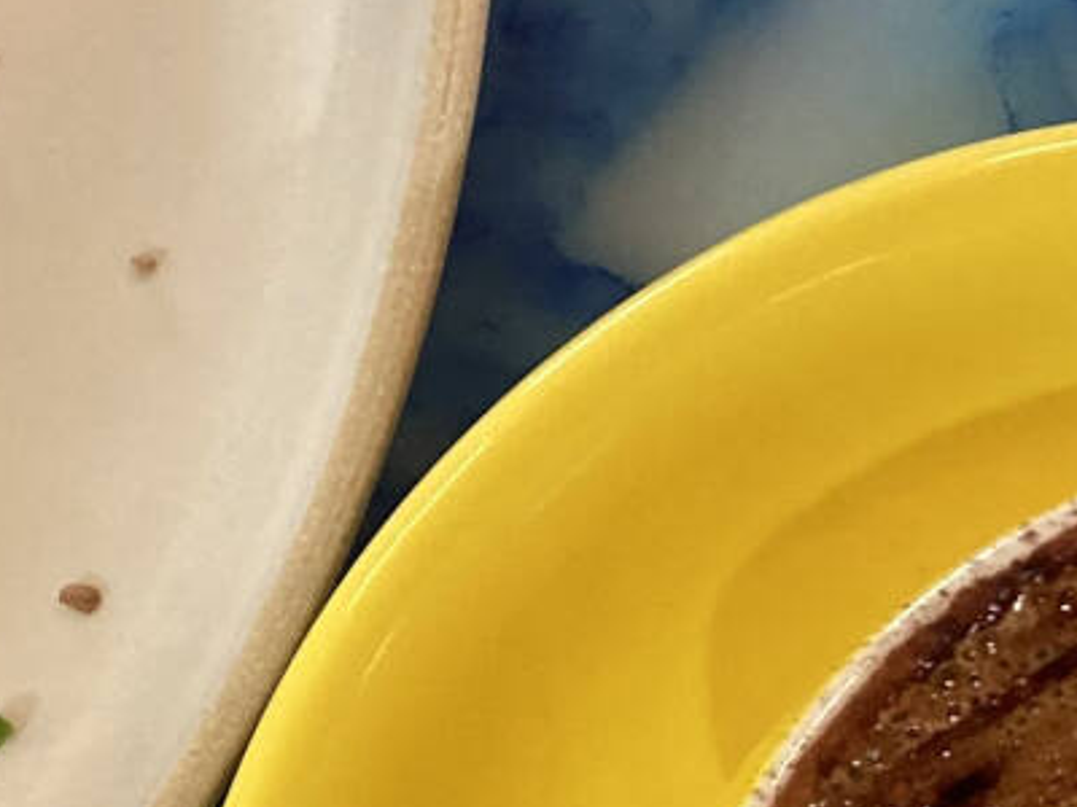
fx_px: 4356
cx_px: -145
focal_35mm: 140
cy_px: 670
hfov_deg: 13.8
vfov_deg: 10.6
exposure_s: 1/50
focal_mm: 3.99
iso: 200
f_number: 1.8
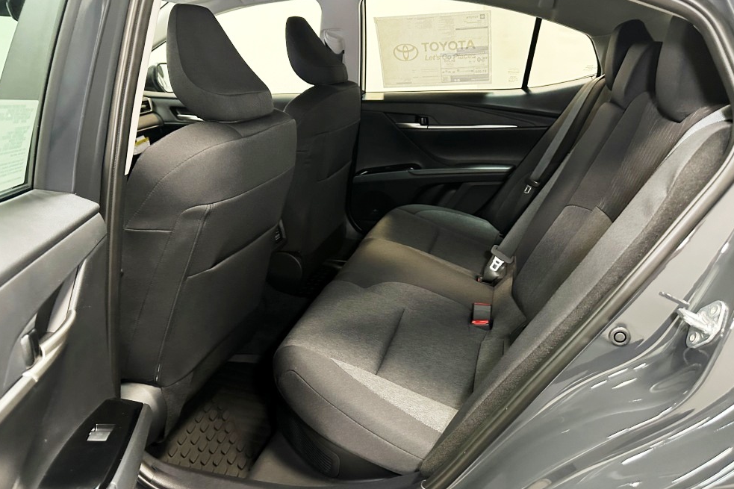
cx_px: 361
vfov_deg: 49.5
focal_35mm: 26
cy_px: 238
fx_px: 530
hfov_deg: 69.4
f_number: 1.78
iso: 1000
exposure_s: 1/30
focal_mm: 6.86
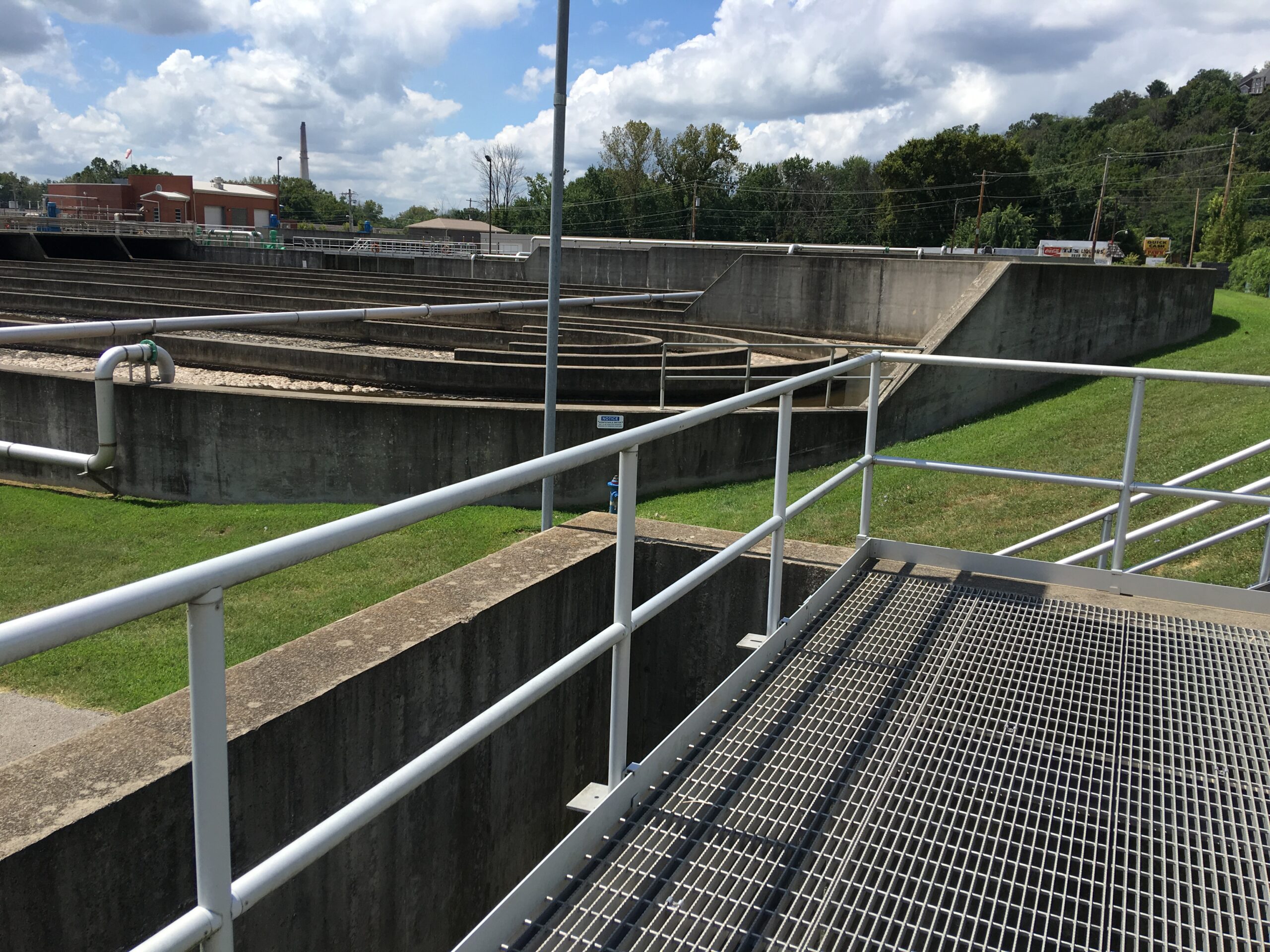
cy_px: 476
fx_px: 1064
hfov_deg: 61.7
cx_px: 635
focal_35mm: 29
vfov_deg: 48.2
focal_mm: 4.15
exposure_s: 1/1748
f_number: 2.2
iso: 25
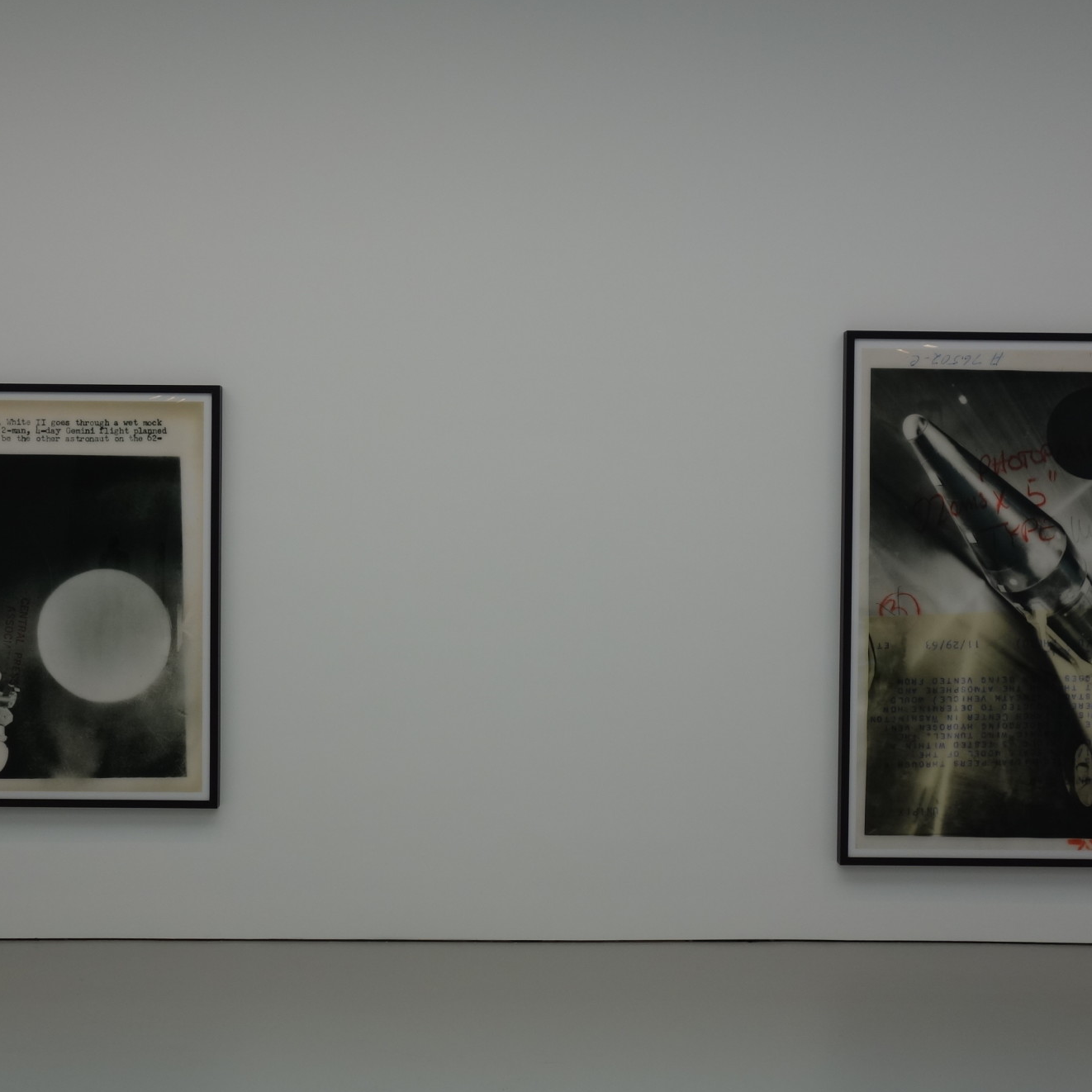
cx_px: 499
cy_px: 554
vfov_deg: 37.6
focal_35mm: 45
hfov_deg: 37.5
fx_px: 1606
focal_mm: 10.4
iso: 125
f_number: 4.5
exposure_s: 1/100
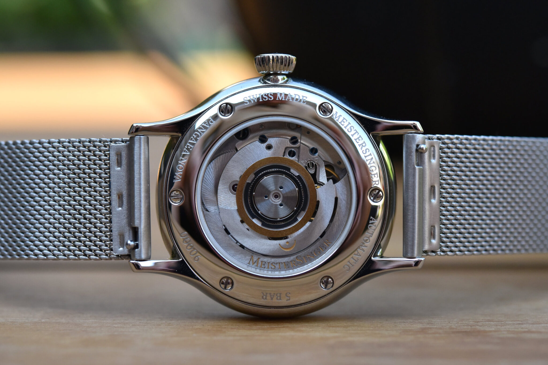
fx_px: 913
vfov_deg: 22.6
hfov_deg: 33.4
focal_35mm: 60
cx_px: 274
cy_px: 182
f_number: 5.6
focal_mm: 60
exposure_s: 1/2500
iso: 2000
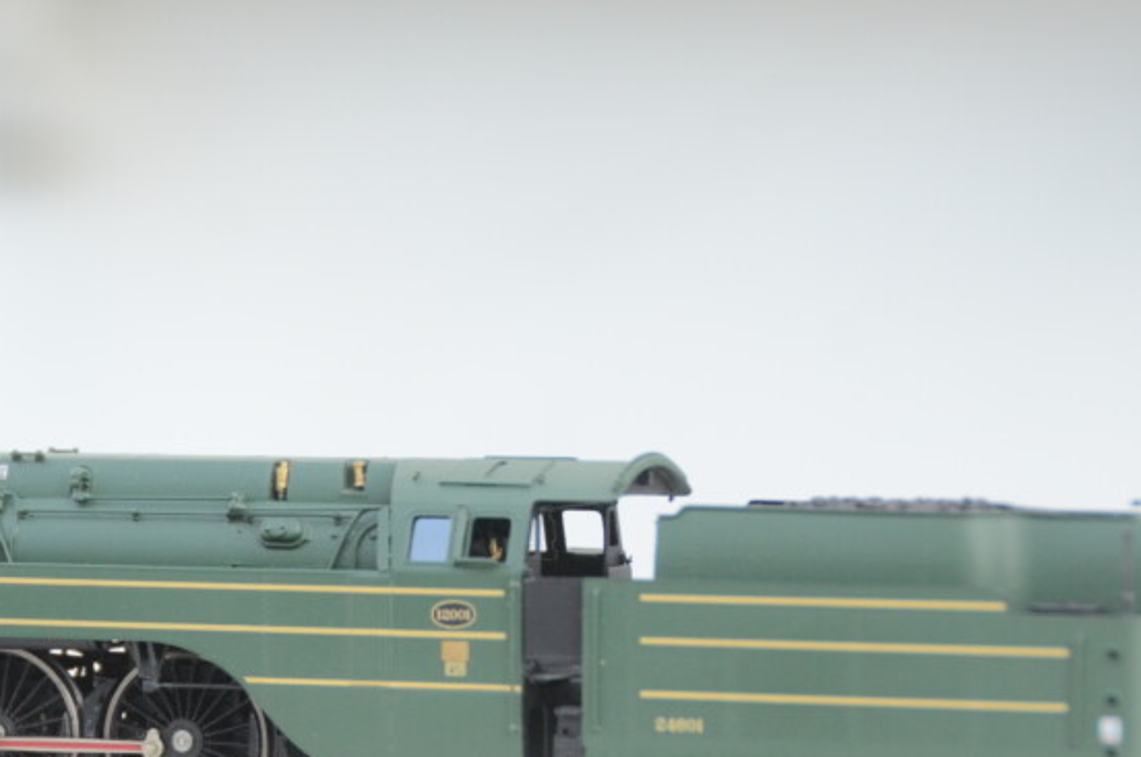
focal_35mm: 228
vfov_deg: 6.0
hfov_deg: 9.0
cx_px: 387
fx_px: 7214
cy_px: 627
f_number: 5
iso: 800
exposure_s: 1/200
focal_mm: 82
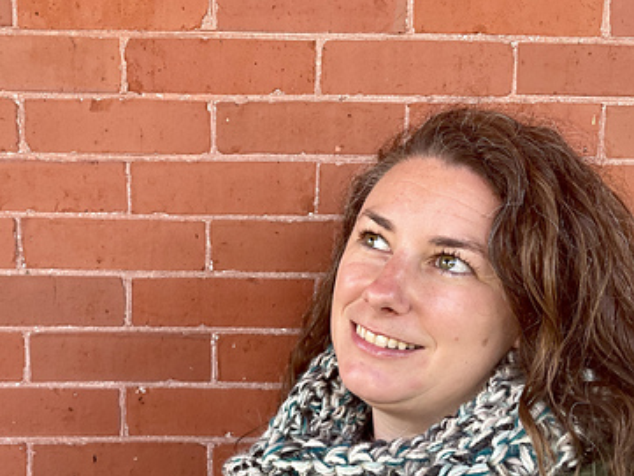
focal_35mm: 36
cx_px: 228
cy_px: 308
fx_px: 660
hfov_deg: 50.7
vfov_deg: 39.3
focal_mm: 4.2
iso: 32
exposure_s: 1/121
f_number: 1.6
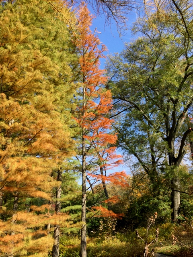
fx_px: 230
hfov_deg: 45.4
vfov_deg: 58.4
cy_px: 128
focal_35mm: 31
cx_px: 96
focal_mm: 3.3
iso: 25
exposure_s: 1/536
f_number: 2.4
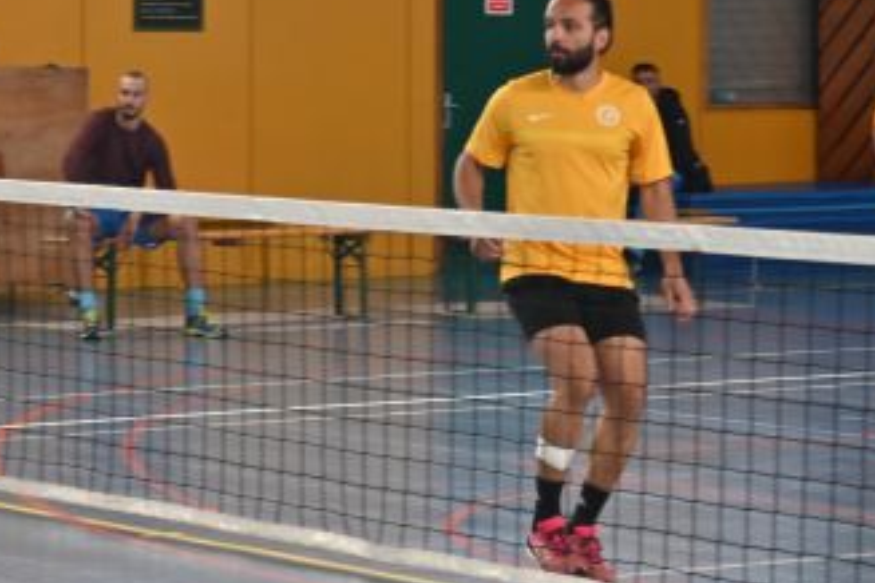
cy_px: 70
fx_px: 4156
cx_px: 219
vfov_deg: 8.0
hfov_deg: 12.0
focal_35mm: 171
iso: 400
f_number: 2.8
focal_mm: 70
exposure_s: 1/200
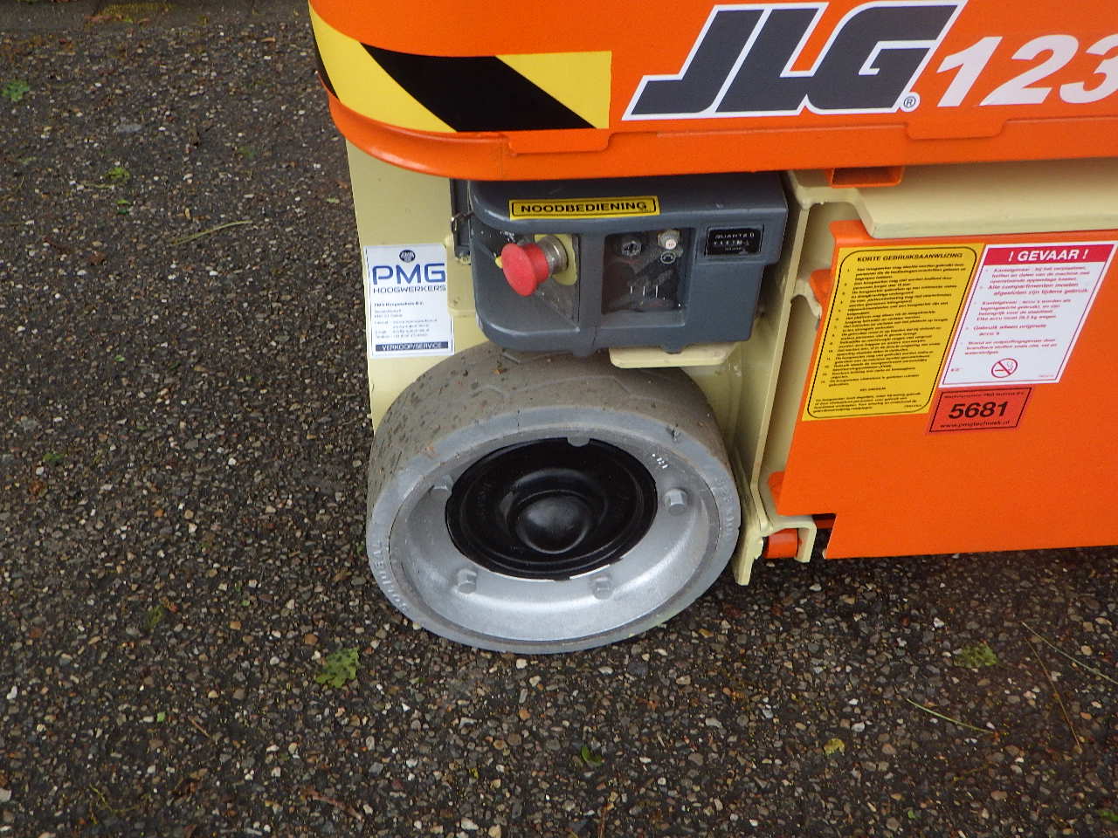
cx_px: 559
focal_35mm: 34
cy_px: 419
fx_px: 1098
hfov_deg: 54.0
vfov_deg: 41.8
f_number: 3.8
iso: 250
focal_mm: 6.1
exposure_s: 1/60
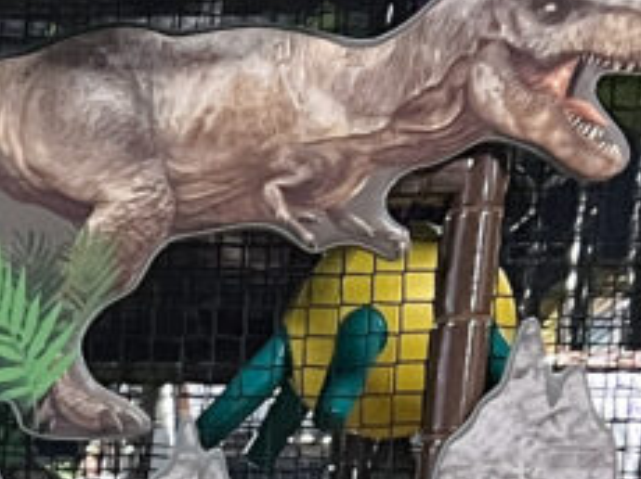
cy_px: 1381
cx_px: -1028
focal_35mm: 181
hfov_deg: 9.4
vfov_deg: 7.3
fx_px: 3348
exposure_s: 1/60
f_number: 1.5
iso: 320
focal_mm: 5.7
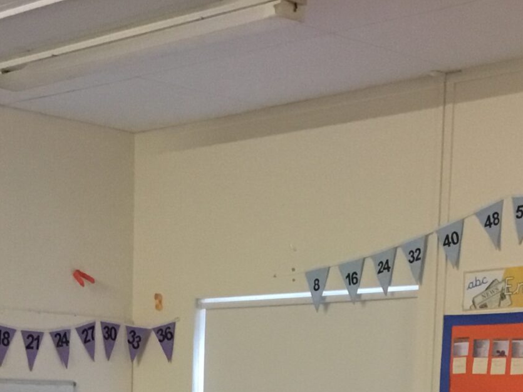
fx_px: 1436
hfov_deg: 20.6
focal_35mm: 95
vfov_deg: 14.5
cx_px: 169
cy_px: 589
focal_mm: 3.3
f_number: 2.4
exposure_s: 1/33
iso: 160
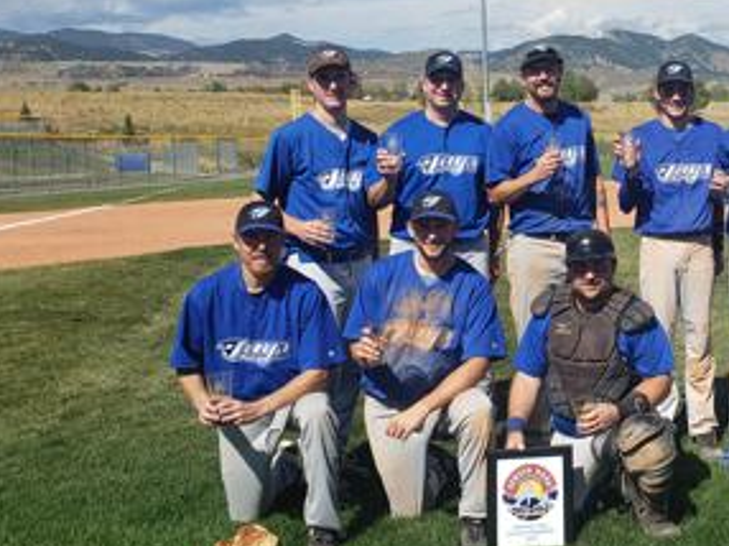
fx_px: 1052
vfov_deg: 28.8
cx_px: 640
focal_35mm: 50
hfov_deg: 36.2
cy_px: 168
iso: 50
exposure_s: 1/1794
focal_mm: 4.3
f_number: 2.4
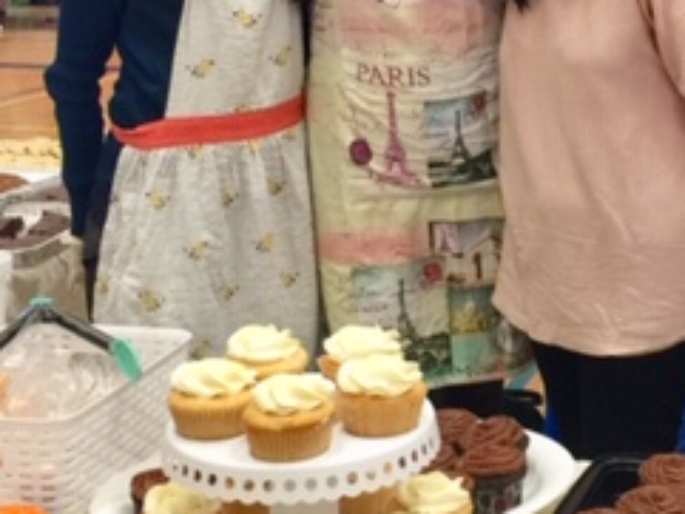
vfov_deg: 18.9
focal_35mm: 77
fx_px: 1524
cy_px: 82
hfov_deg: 24.8
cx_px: 568
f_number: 2.2
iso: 80
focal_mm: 4.15
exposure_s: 1/17
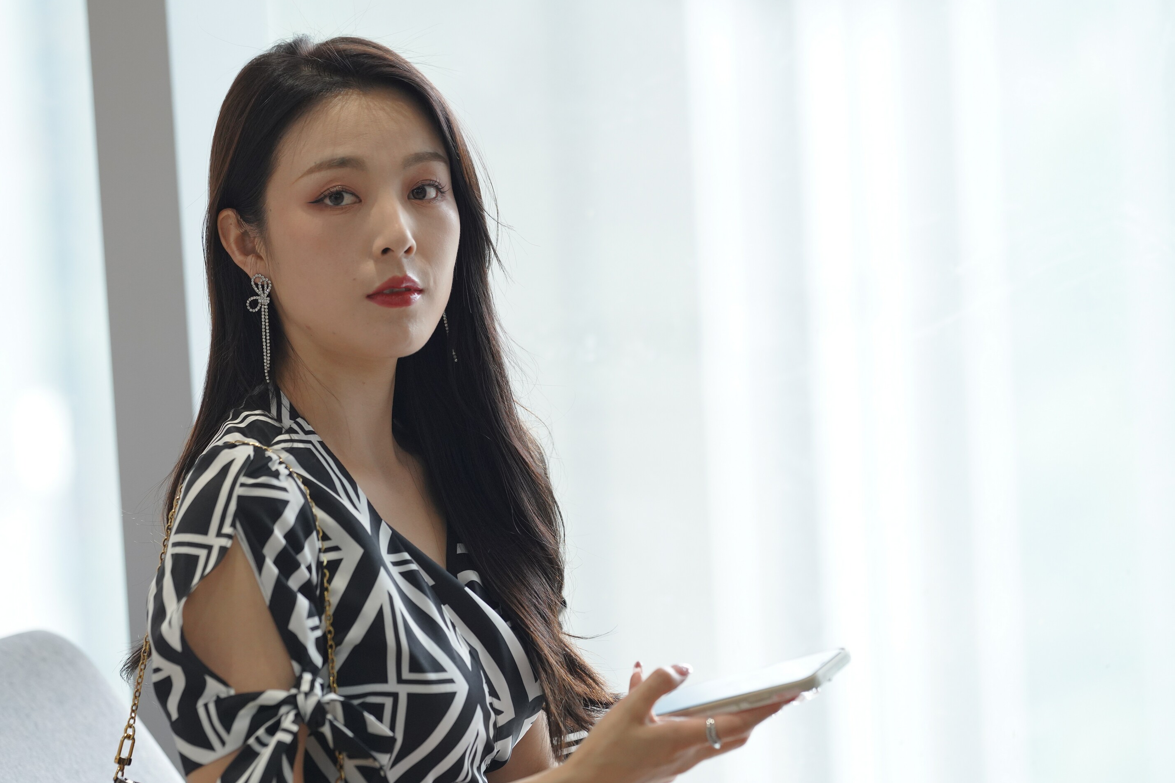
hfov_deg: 12.4
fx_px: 5417
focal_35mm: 166
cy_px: 450
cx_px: 530
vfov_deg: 8.3
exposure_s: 1/250
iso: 1000
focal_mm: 135
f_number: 2.5
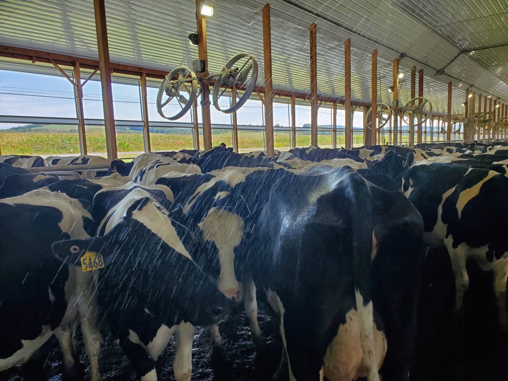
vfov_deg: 53.1
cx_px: 254
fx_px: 382
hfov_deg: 67.3
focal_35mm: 26
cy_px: 190
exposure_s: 1/120
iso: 100
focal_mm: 4.3
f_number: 2.4
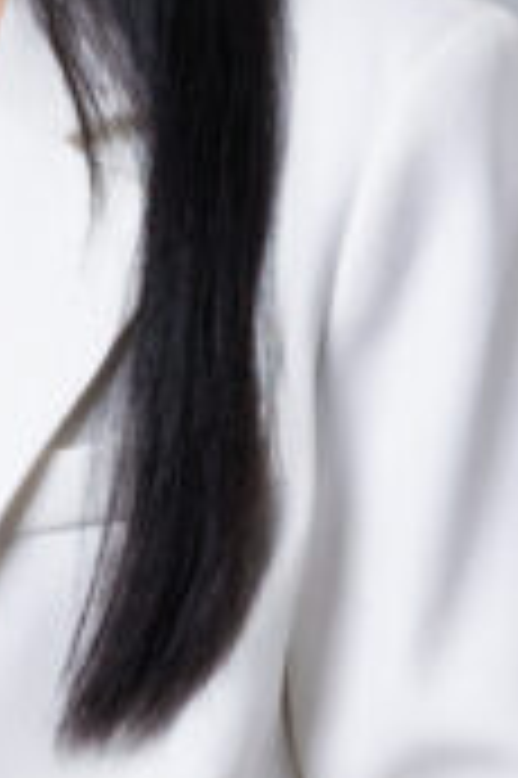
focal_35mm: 347
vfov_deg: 5.9
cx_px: -214
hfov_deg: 3.9
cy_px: 378
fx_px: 7503
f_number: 11
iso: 125
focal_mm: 58.5
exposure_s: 1/125
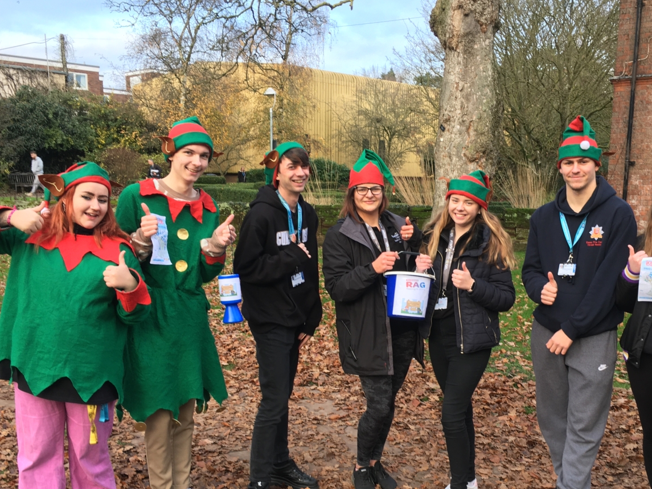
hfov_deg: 48.7
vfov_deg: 37.5
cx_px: 387
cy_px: 307
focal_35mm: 38
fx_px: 716
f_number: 2.2
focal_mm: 4.15
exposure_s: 1/50
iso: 25
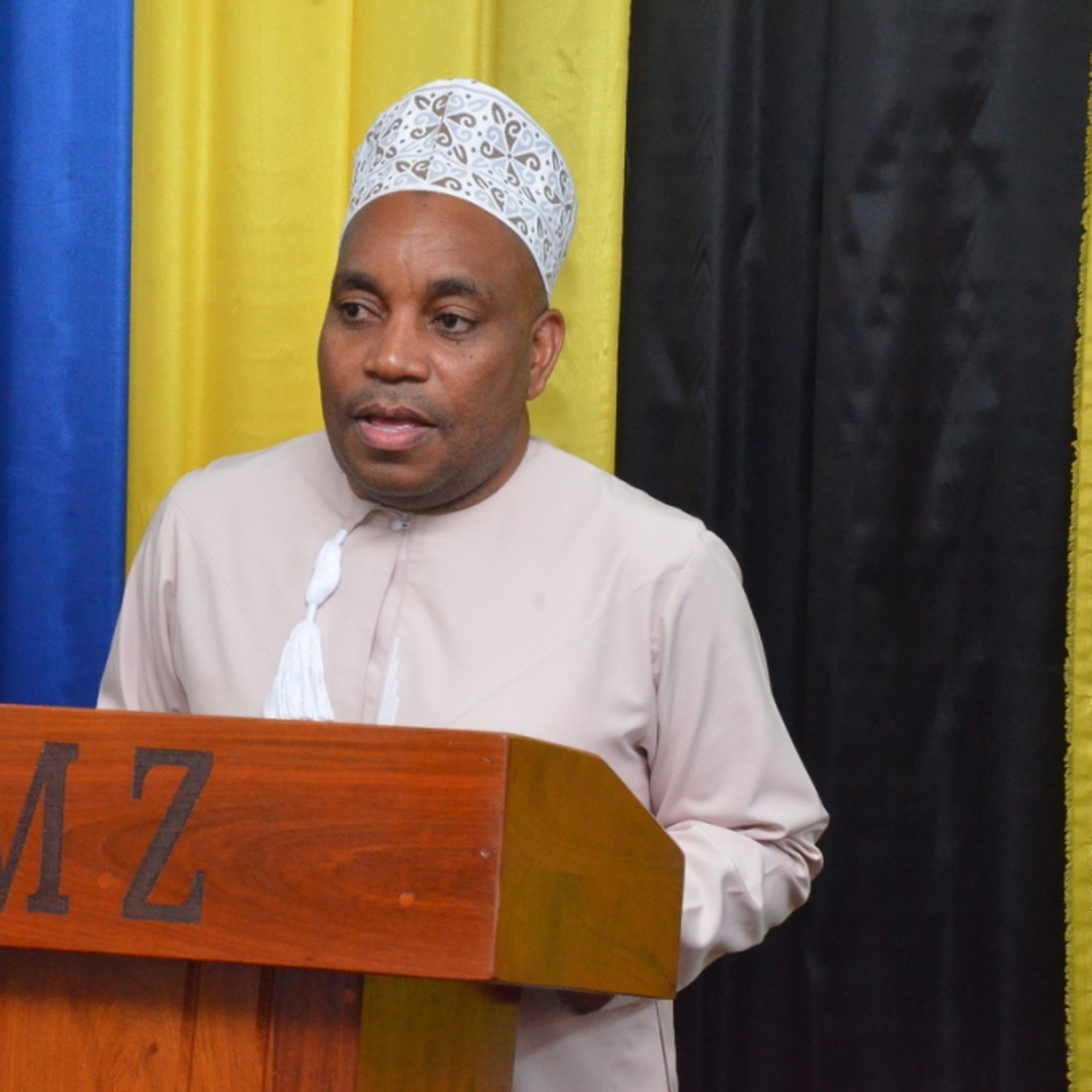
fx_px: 5162
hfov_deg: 12.1
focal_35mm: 145
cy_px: 545
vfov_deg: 12.1
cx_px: 338
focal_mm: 75
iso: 4500
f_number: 16
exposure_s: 1/60
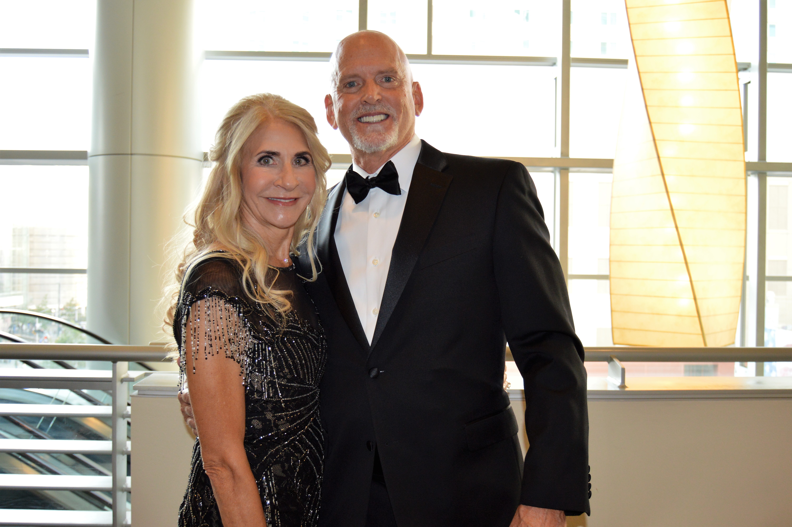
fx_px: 857
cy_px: 264
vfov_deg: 34.1
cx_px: 396
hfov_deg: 49.6
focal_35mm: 39
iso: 720
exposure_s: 1/60
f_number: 4
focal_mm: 26
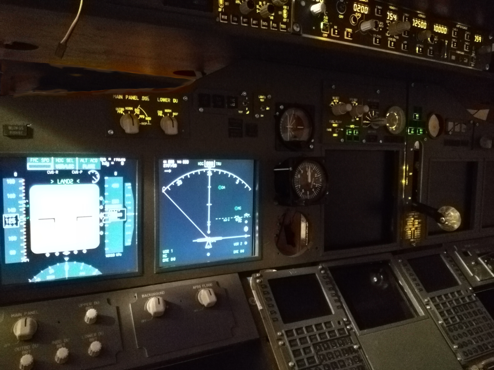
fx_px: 400
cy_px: 185
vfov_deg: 49.7
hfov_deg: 63.4
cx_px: 247
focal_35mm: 28
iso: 3555
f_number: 2
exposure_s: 1/15
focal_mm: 2.96
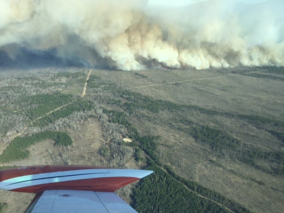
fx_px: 254
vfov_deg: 45.4
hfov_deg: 58.4
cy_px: 106
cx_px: 142
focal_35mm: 31
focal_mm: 3.3
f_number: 2.4
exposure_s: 1/876
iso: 25
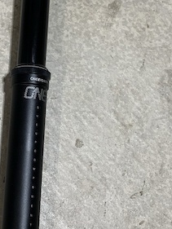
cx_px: 29
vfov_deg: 26.3
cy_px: 117
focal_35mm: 74
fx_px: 490
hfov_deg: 19.7
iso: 64
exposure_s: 1/60
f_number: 1.8
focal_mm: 4.25
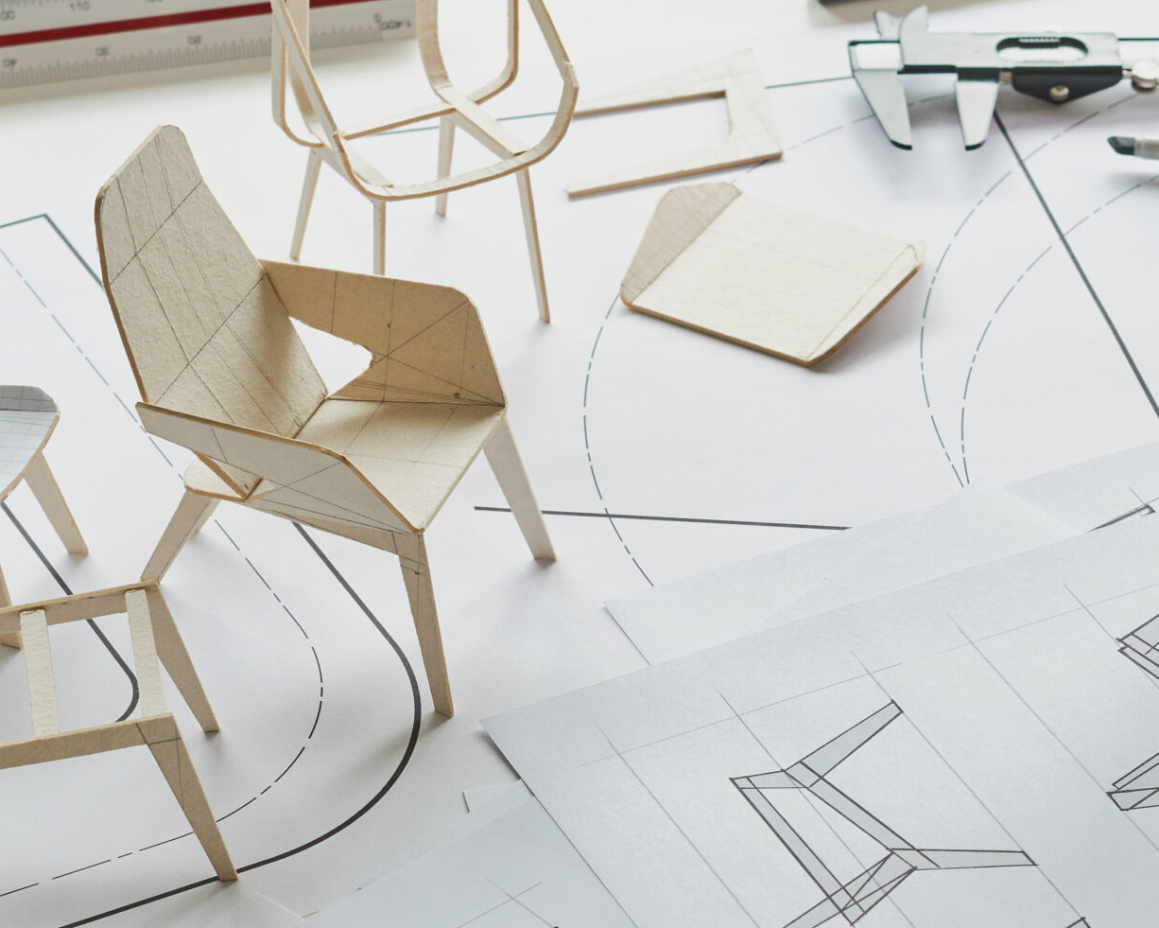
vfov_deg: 10.5
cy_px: 777
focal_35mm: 147
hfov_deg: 13.1
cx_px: 881
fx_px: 5043
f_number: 6.3
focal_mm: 50
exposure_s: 1/80
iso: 200
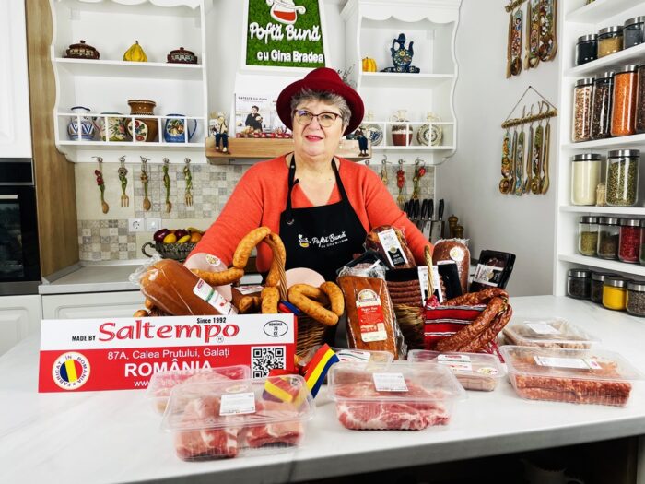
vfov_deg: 53.1
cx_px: 322
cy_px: 242
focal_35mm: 26
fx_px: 484
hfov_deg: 67.3
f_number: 1.6
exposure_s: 1/100
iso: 80
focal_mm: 4.2
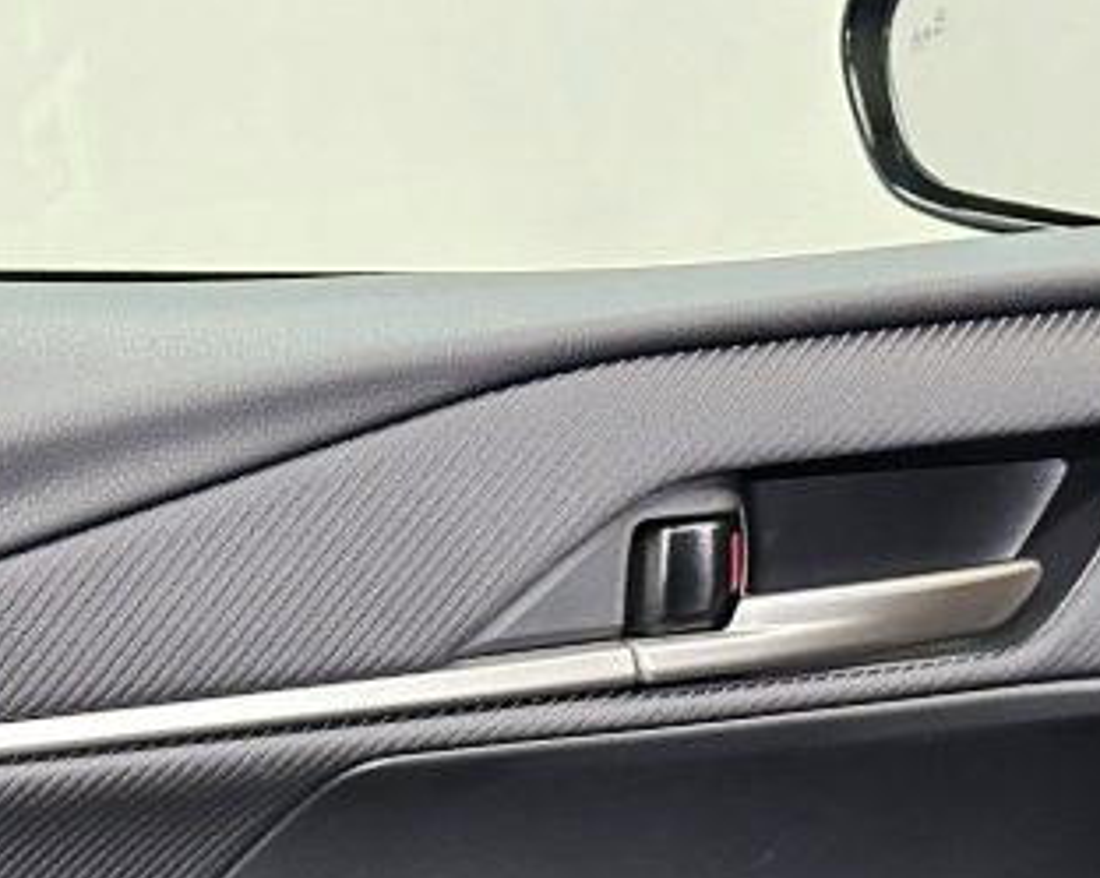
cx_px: 356
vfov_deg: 18.4
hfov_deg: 24.6
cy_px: 1174
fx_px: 2504
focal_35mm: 77
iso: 640
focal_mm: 6.86
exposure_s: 1/40
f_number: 1.78
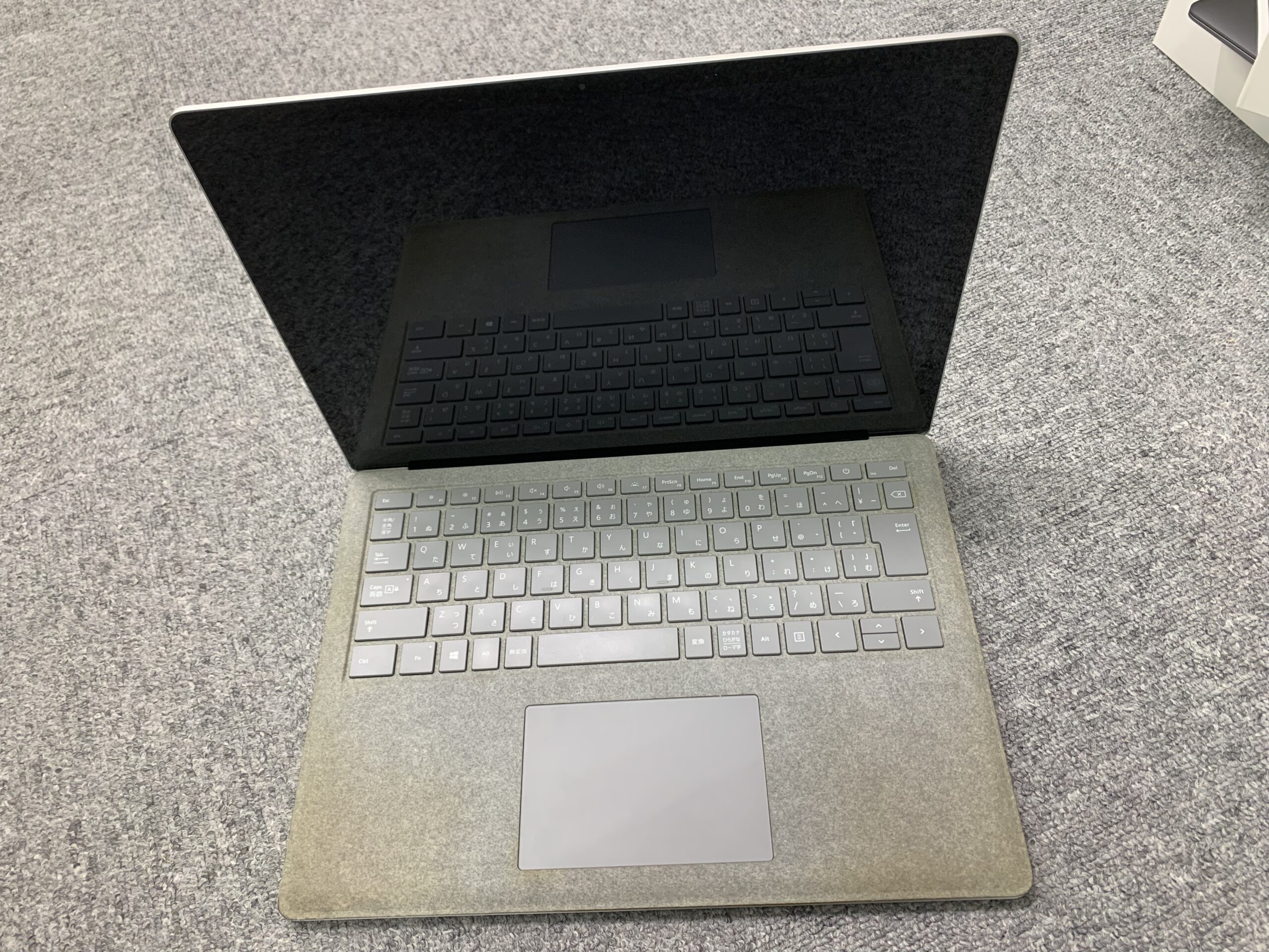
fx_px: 953
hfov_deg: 67.3
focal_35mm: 26
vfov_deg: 53.1
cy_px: 476
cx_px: 634
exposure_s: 1/60
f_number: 1.8
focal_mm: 4.25
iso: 160
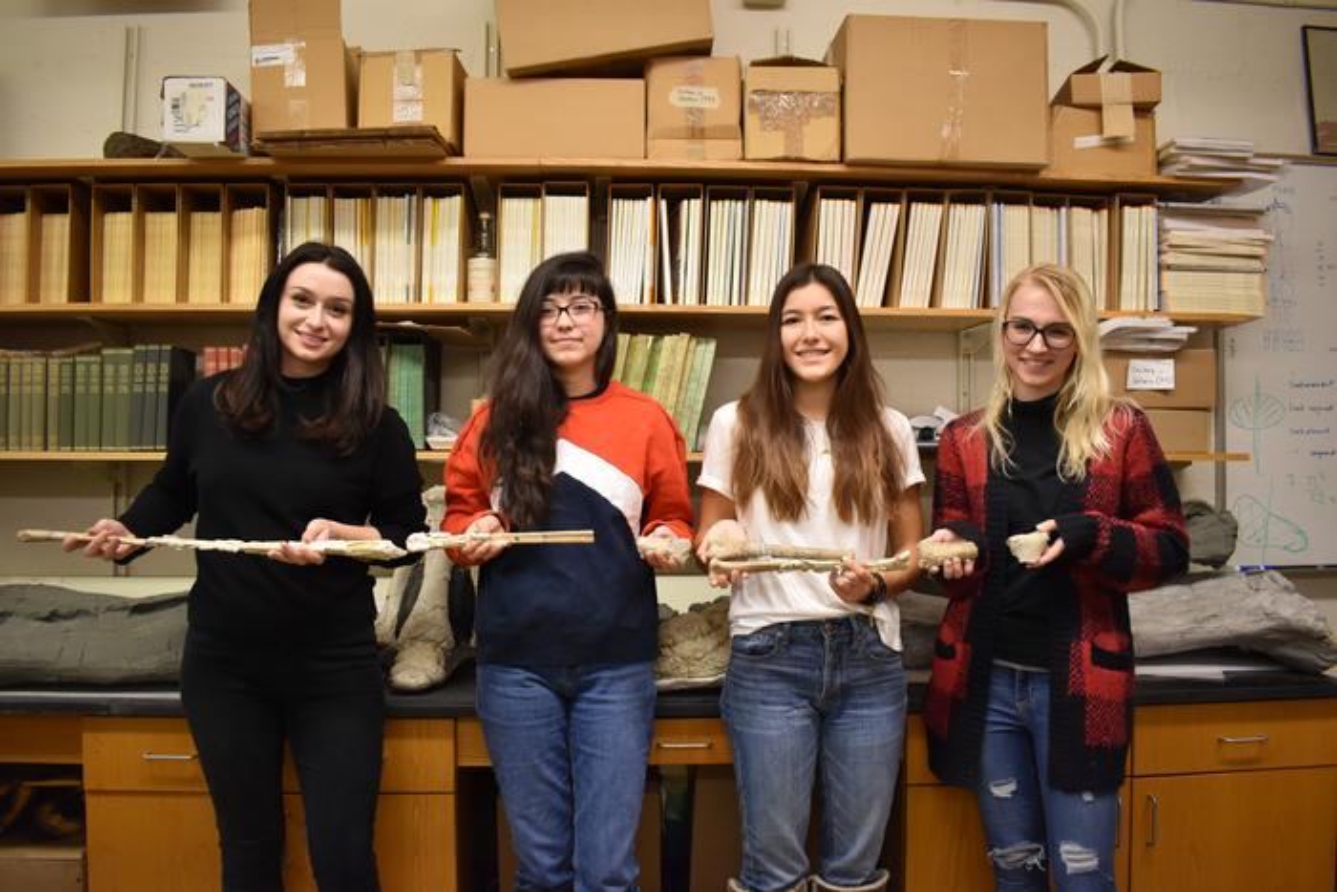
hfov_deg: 67.4
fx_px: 1003
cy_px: 446
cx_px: 668
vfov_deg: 47.9
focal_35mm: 27
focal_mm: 18
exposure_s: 1/60
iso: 900
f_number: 3.5
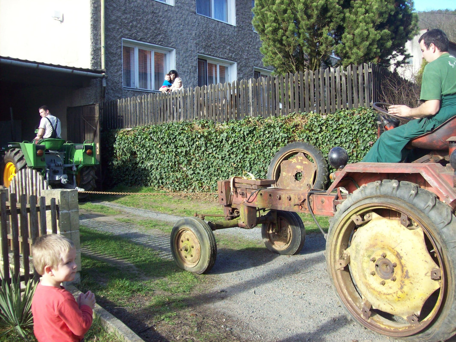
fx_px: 474
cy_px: 171
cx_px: 228
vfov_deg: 39.6
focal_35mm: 36
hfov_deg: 51.4
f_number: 2.7
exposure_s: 1/286
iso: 80
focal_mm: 6
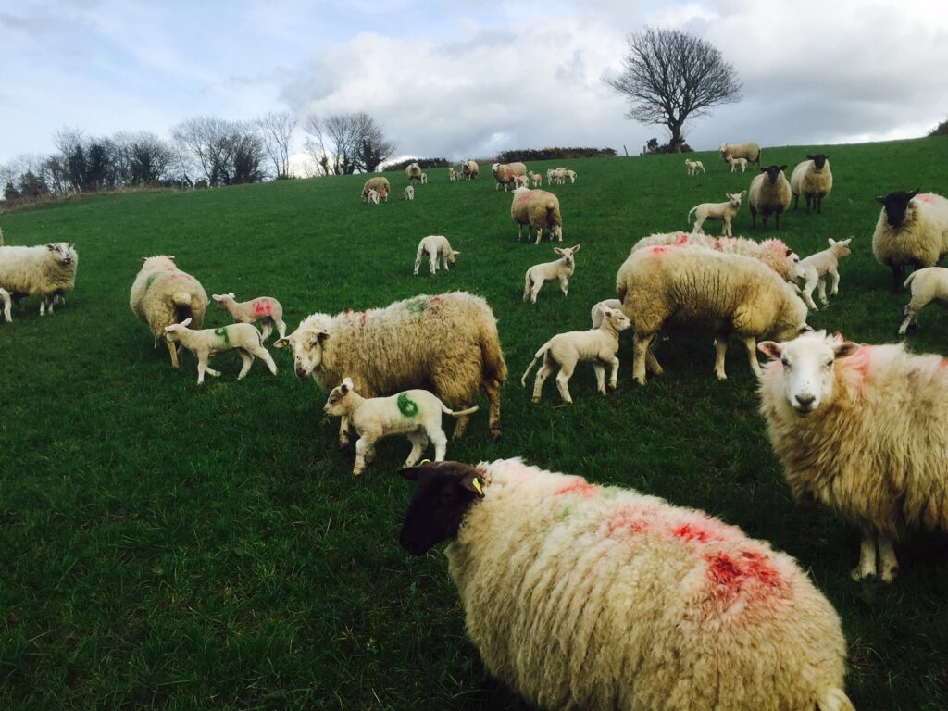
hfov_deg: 61.7
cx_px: 474
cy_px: 356
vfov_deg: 48.2
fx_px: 794
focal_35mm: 29
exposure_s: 1/842
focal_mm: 4.15
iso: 32
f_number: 2.2
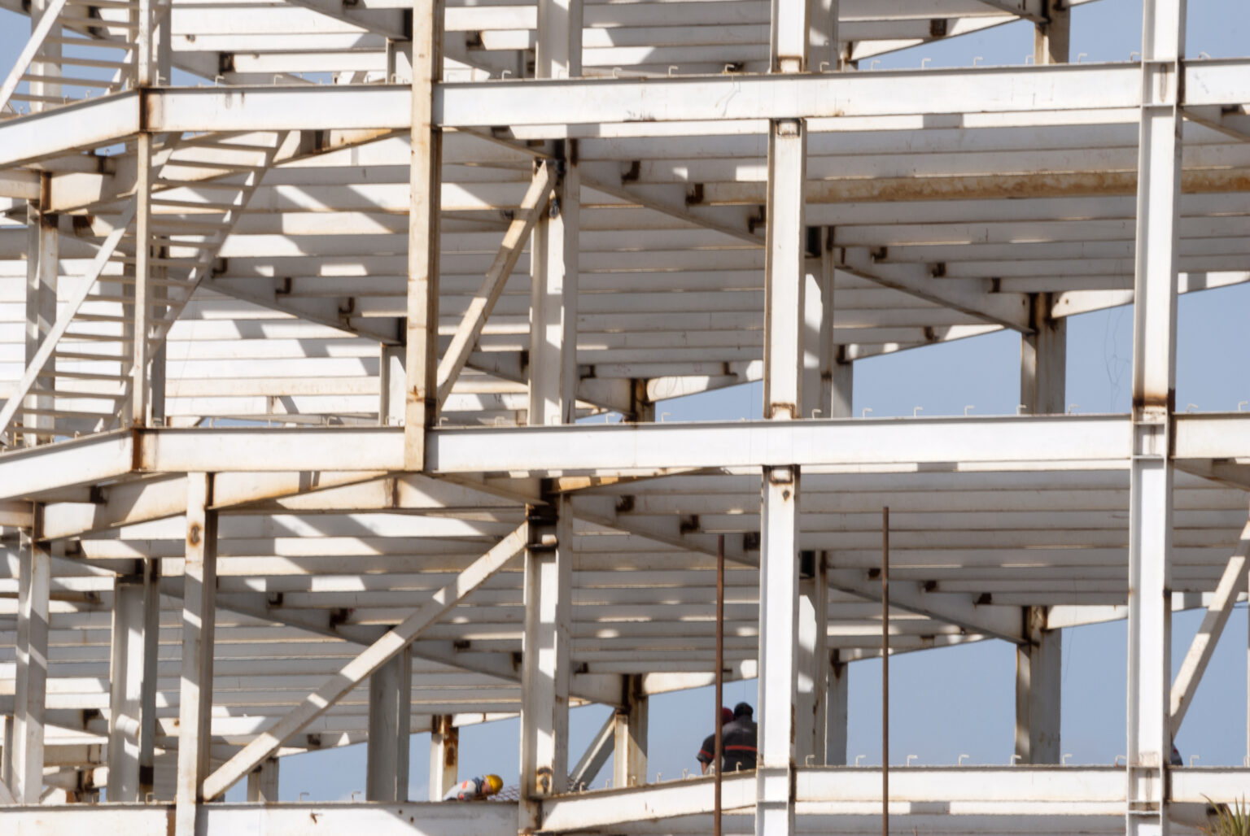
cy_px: 418
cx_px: 625
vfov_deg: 3.1
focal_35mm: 450
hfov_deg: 4.6
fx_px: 15643
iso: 100
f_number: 22
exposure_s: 1/80
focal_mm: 300
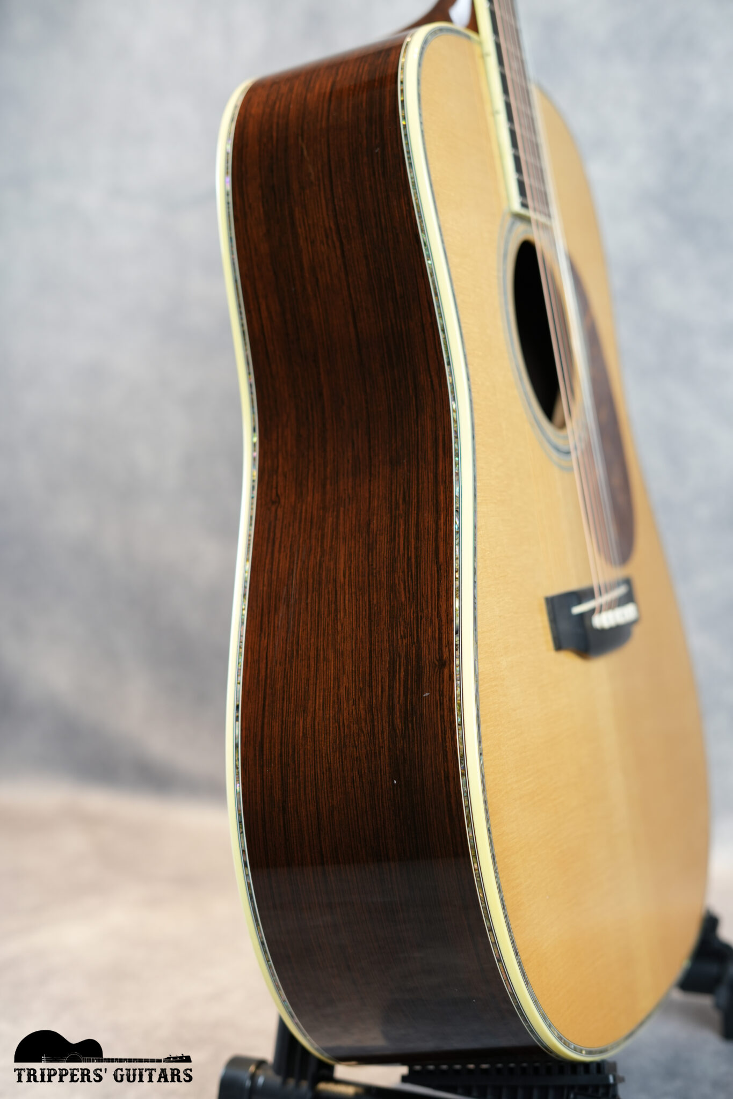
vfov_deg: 39.6
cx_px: 366
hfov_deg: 27.0
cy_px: 550
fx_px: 1527
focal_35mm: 50
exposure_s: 1/30
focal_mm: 50
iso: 320
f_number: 3.2
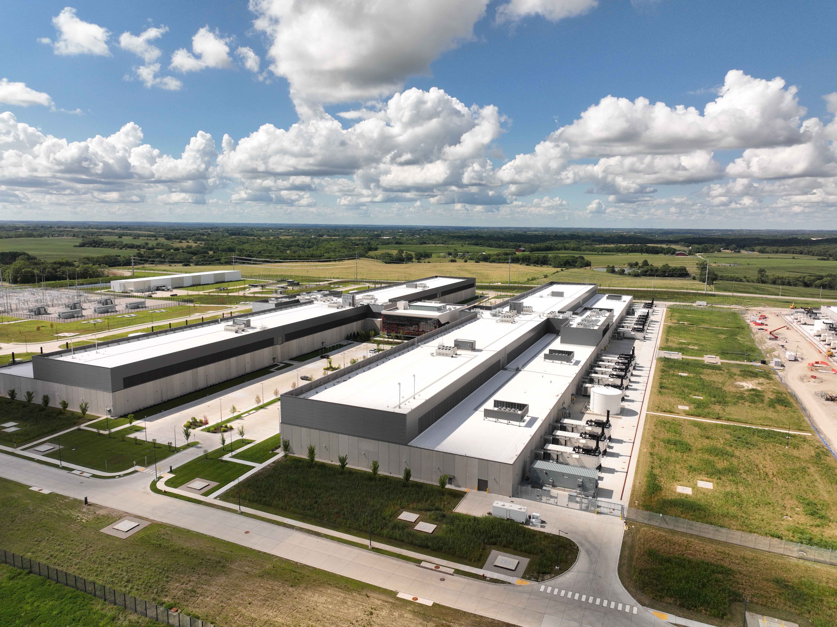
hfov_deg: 71.6
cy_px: 314
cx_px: 418
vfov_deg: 56.8
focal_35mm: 24
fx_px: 580
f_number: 4
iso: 100
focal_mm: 12.29
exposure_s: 1/2000
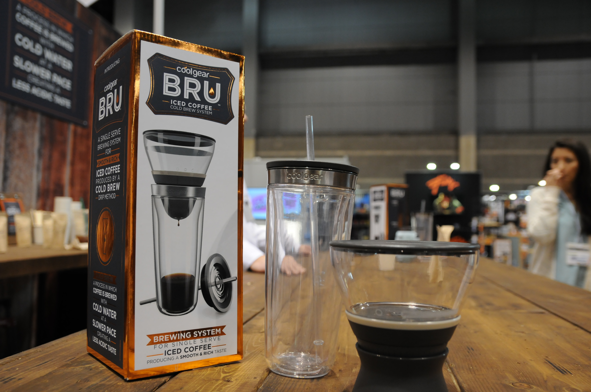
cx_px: 296
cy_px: 196
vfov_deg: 43.5
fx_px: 492
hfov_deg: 62.0
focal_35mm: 30
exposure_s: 1/125
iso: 800
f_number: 3.5
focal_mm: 20
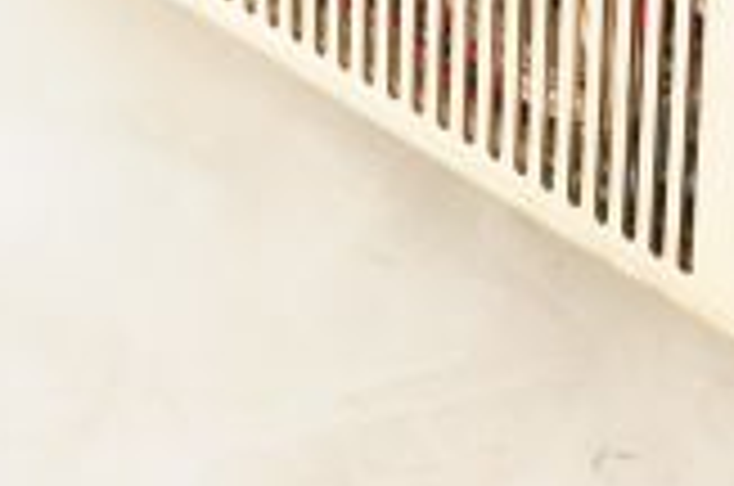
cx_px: 820
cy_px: -227
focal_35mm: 184
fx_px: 3744
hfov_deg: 11.0
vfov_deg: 7.3
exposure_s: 1/125
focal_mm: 50
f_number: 11
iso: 1600
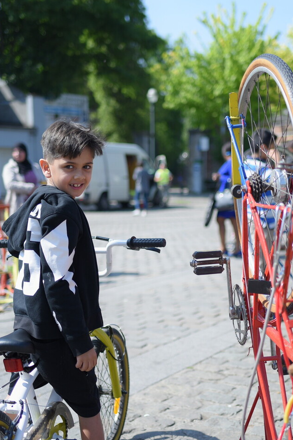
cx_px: 174
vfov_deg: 37.5
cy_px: 221
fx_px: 647
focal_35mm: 53
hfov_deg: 25.5
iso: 100
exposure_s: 1/2000
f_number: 1.8
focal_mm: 35
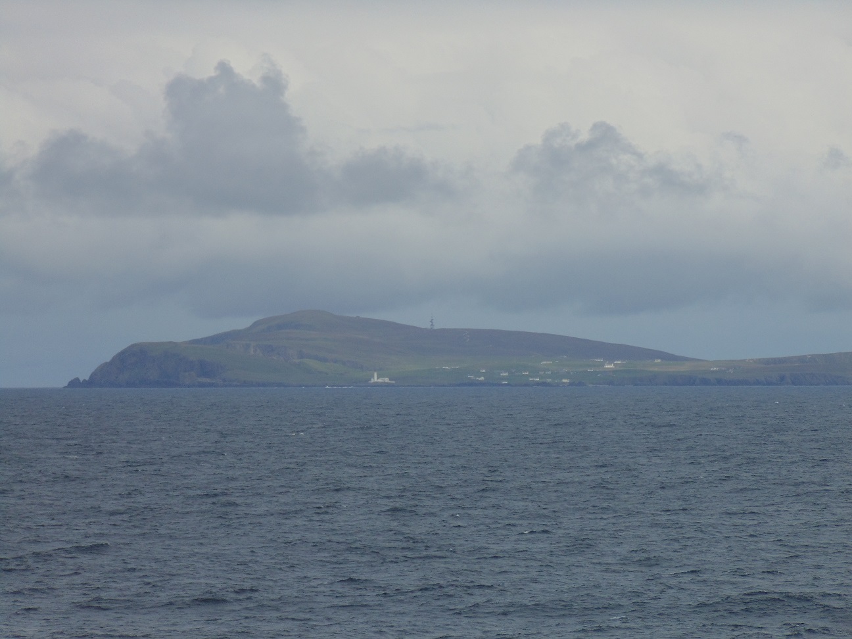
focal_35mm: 236
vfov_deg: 6.3
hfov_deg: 8.4
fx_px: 5809
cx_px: 426
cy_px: 320
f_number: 5.6
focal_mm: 42.3
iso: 80
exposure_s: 1/800
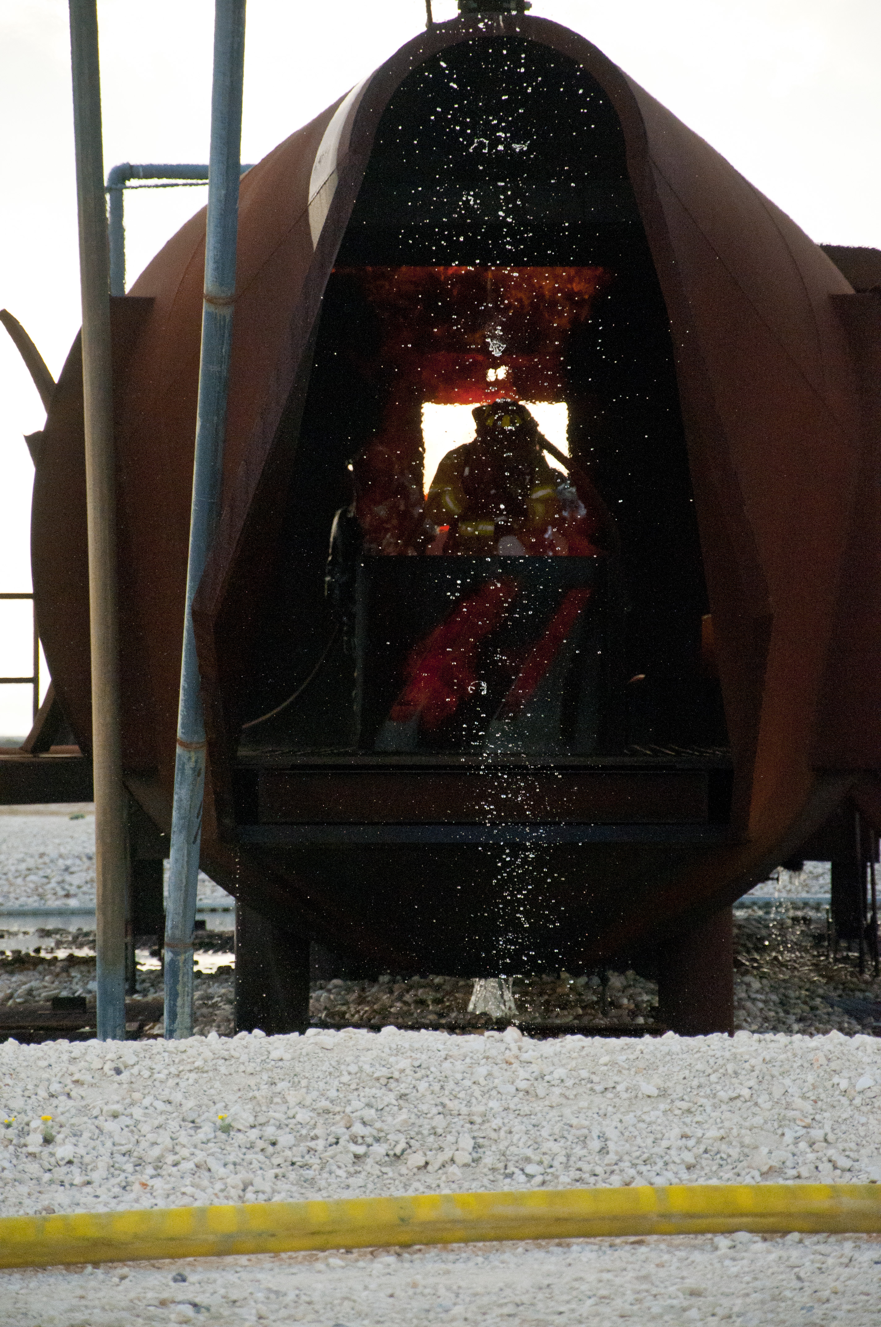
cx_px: 440
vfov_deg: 13.1
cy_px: 664
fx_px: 5796
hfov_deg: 8.7
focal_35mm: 158
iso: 2500
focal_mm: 105
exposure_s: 1/4000
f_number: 5.6
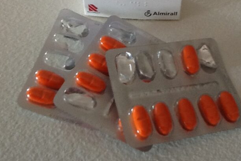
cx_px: 122
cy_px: 33
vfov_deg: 21.7
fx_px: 415
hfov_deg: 32.4
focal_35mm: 62
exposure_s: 1/60
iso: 64
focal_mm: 2.03
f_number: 2.4
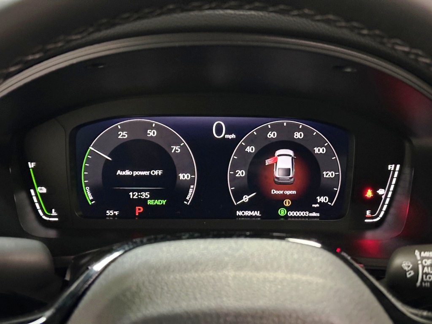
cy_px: 162
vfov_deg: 30.3
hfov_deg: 39.7
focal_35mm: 48
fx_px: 599
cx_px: 216
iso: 640
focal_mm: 6.86
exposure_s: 1/20
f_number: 1.78
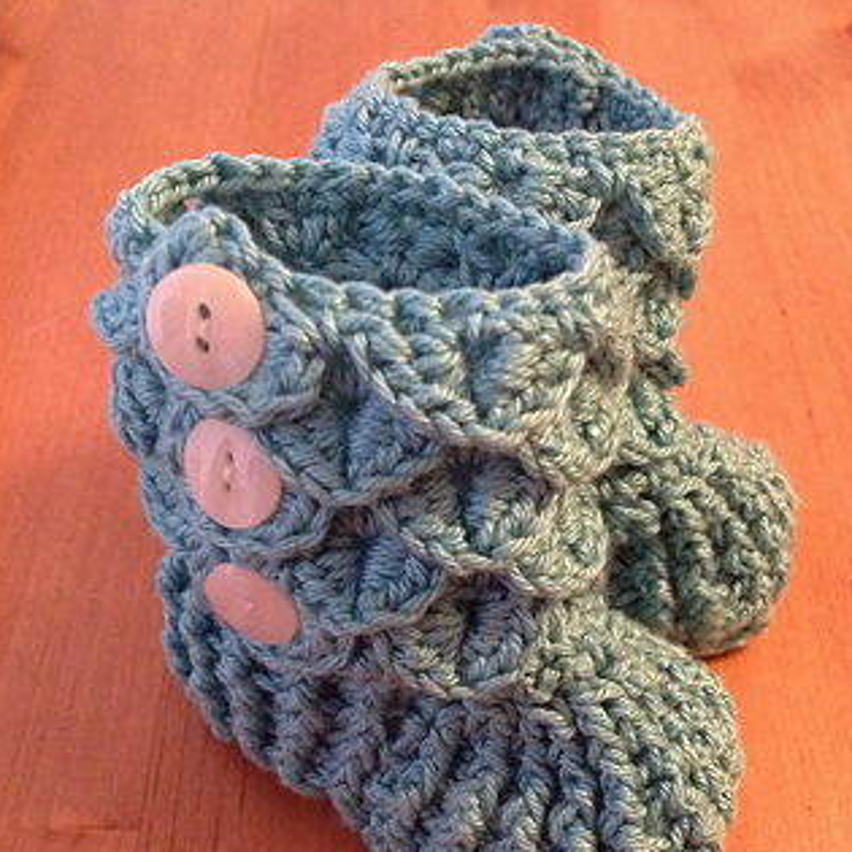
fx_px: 1364
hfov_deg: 34.7
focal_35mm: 49
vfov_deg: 33.7
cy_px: 671
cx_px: 450
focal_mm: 4.28
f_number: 2.4
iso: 640
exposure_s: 1/15
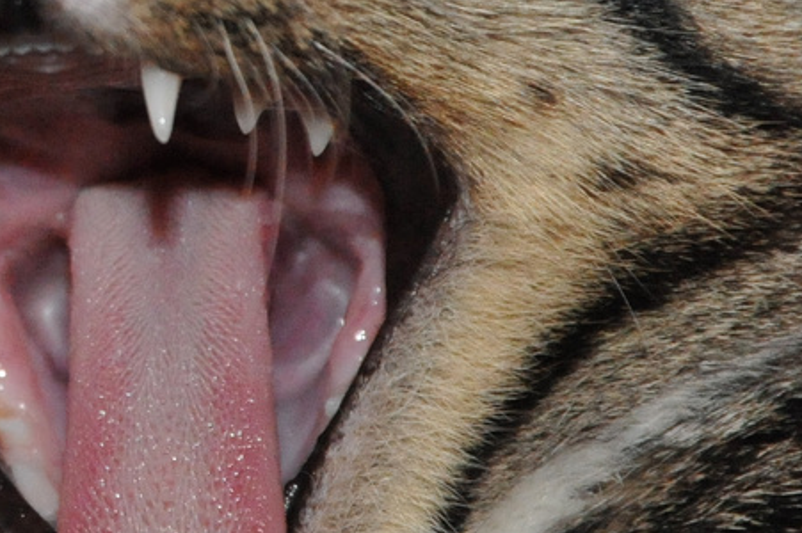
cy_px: 21
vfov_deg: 4.6
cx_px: -56
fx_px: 6567
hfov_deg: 7.0
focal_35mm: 295
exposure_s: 1/60
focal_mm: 82
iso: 6400
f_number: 8
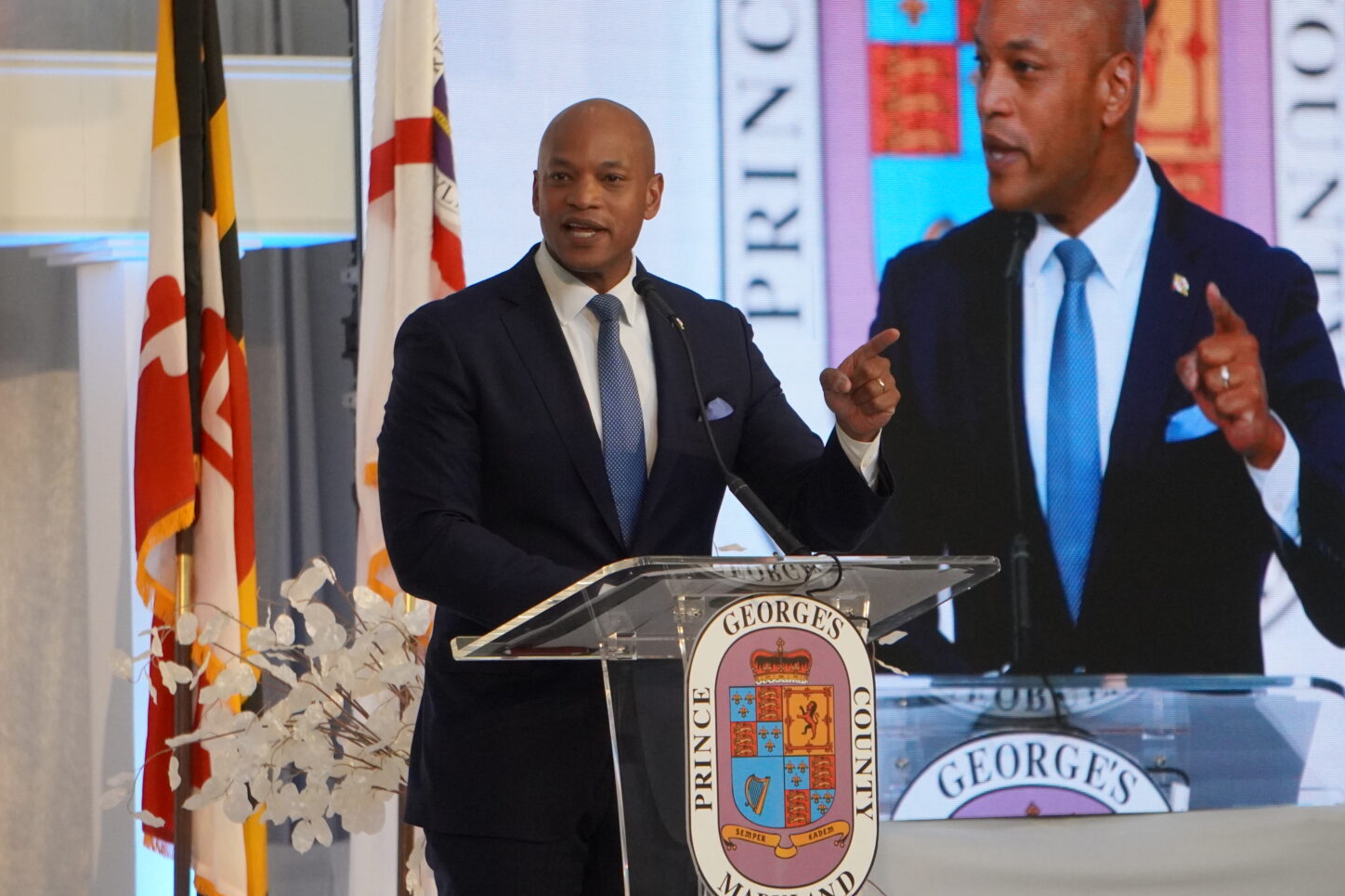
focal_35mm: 280
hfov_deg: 7.4
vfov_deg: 4.9
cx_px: 796
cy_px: 305
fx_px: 10459
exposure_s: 1/250
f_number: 5.6
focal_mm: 132
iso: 2500
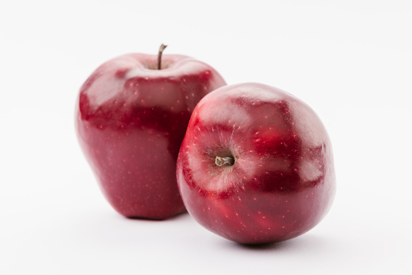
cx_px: 206
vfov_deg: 19.5
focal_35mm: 70
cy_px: 138
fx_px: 801
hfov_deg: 28.8
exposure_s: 1/160
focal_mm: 70
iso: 80
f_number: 14
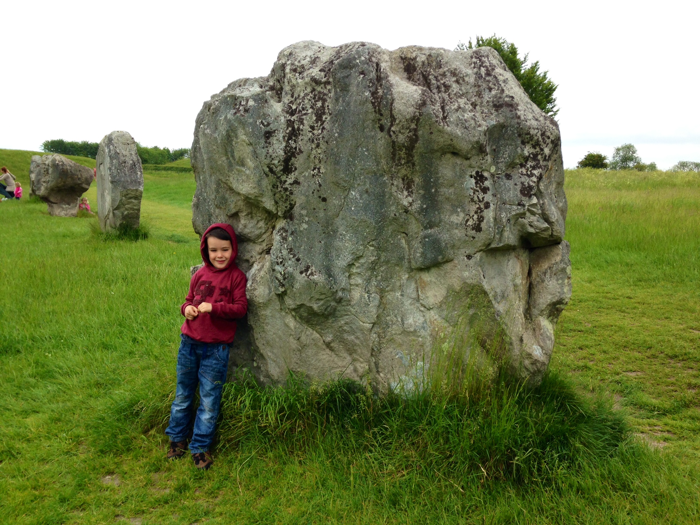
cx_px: 350
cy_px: 262
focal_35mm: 33
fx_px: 667
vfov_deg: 42.9
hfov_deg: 55.4
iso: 50
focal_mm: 4.12
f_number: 2.4
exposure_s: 1/480
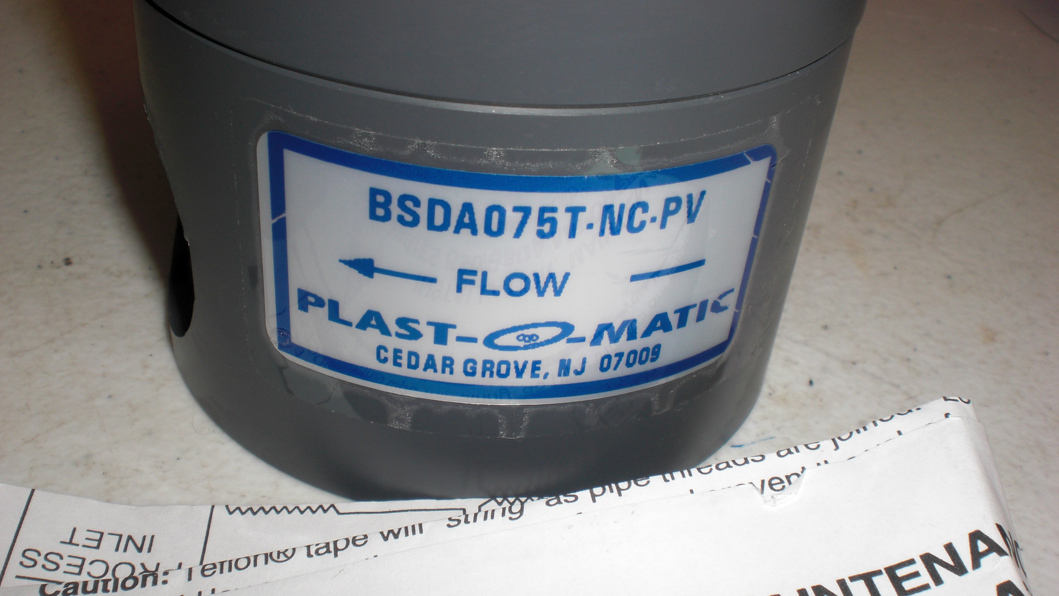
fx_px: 1179
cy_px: 366
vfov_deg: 28.3
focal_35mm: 42
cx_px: 531
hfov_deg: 48.4
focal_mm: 6.3
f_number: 5.6
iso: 64
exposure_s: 1/60
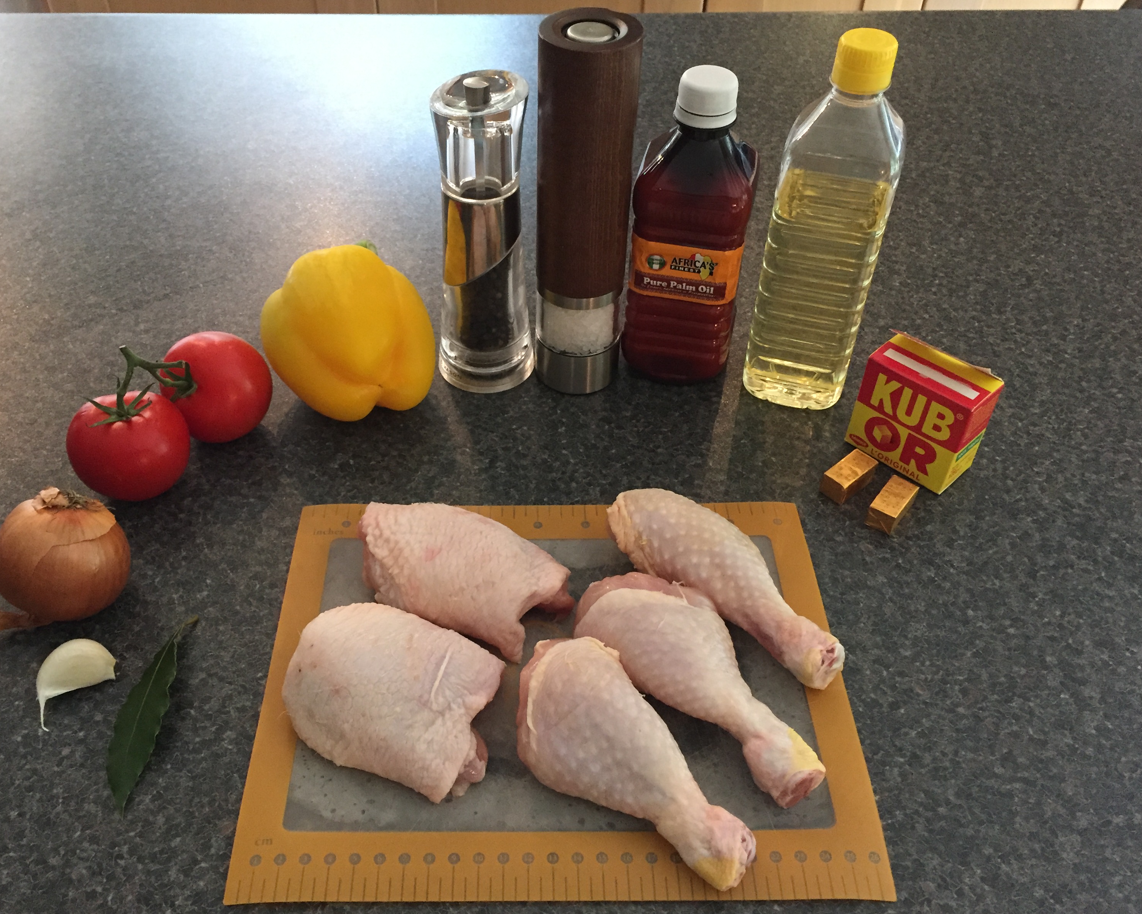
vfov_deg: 47.1
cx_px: 530
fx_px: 1048
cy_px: 463
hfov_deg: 57.1
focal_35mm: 31
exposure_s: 1/25
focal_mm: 4.15
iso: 250
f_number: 2.2
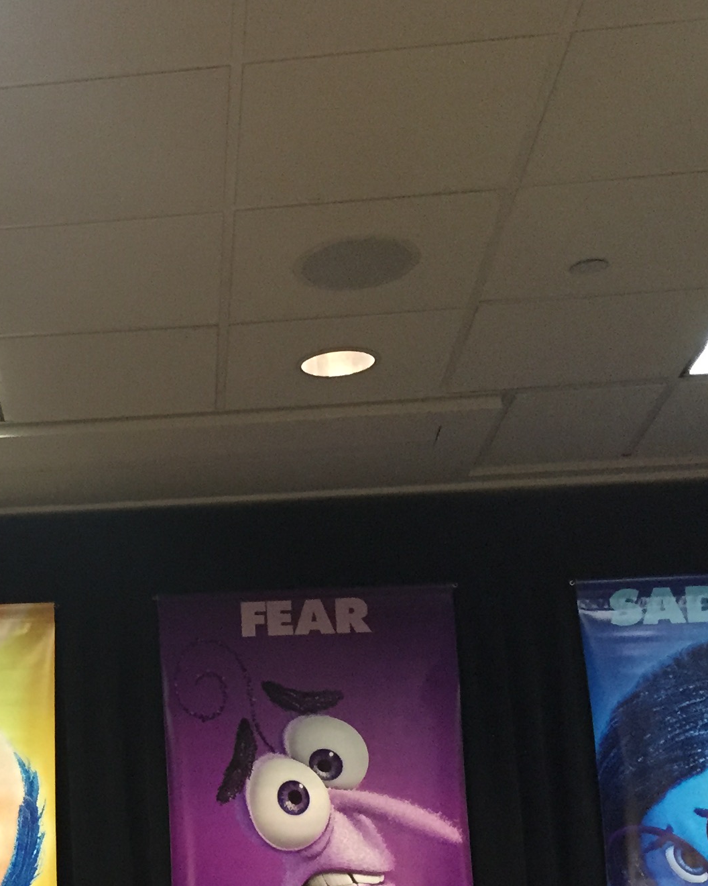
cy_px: 724
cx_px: -168
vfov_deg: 26.6
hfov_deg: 20.3
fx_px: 1833
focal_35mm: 70
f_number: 2.2
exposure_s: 1/30
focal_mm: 4.15
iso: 250
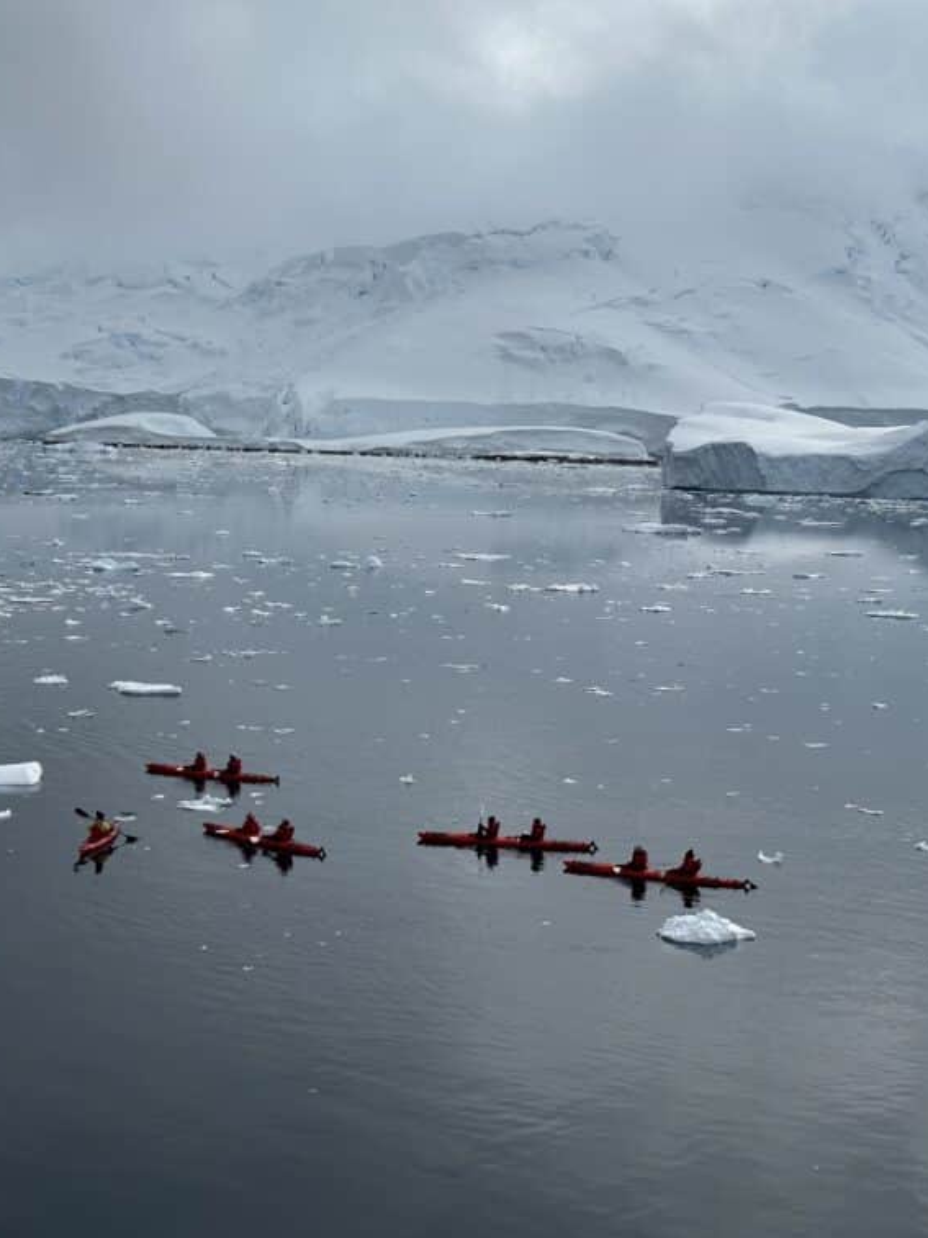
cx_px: 373
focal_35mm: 65
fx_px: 2323
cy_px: 627
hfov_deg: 22.6
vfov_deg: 29.8
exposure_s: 1/15873
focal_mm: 6.86
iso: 64
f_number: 1.78
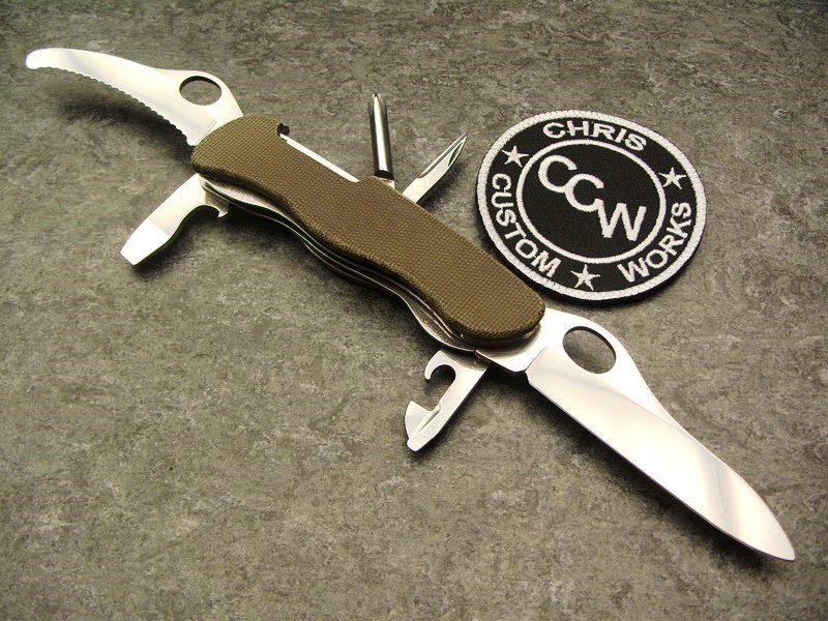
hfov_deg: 52.6
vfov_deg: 40.7
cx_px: 414
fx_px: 837
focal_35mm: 35
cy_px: 310
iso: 100
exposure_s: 1/45
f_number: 2.8
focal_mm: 7.8
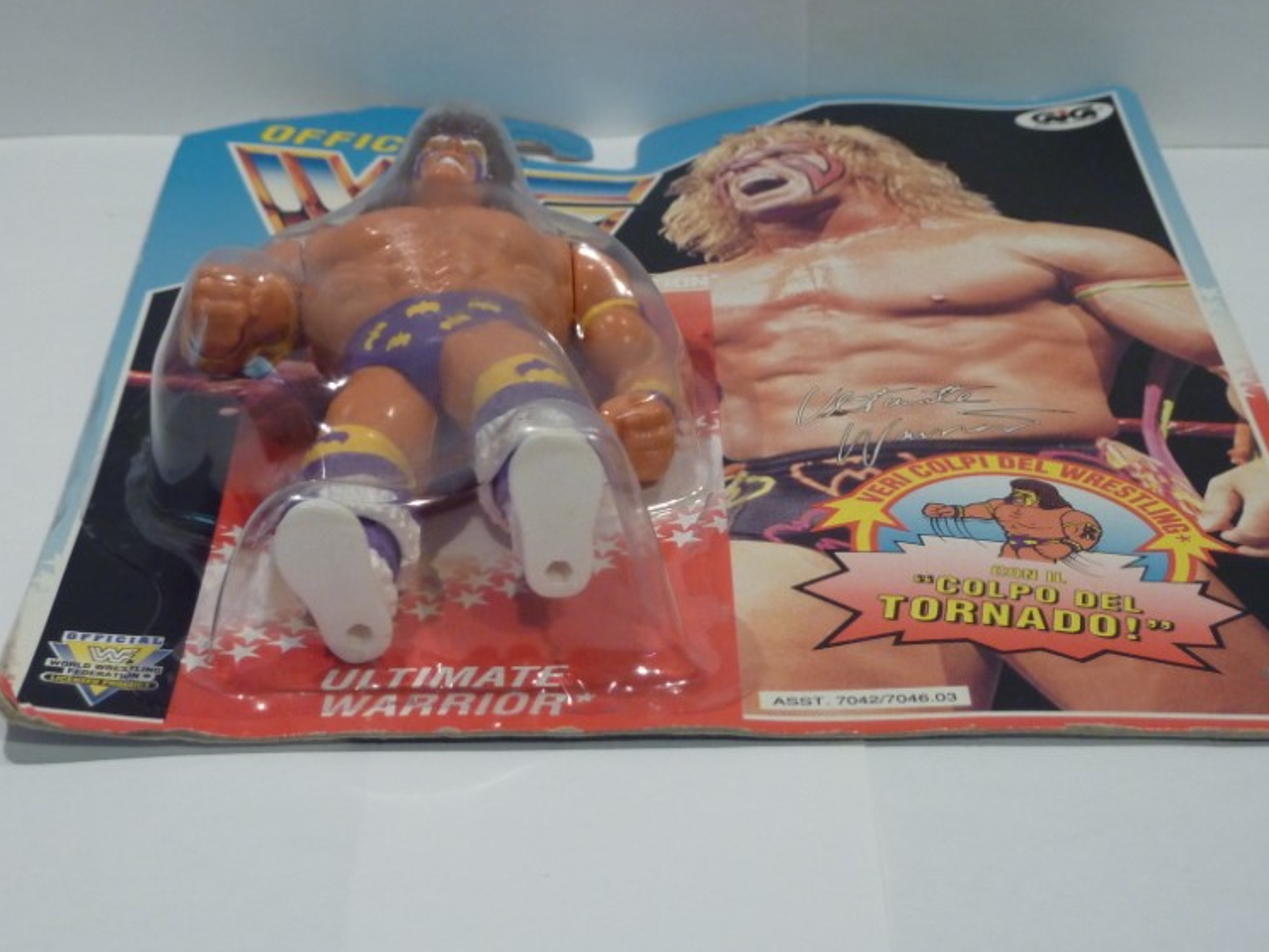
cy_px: 475
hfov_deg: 25.6
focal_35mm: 76
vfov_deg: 19.4
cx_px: 703
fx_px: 2787
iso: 320
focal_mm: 10.3
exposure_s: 1/40
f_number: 4
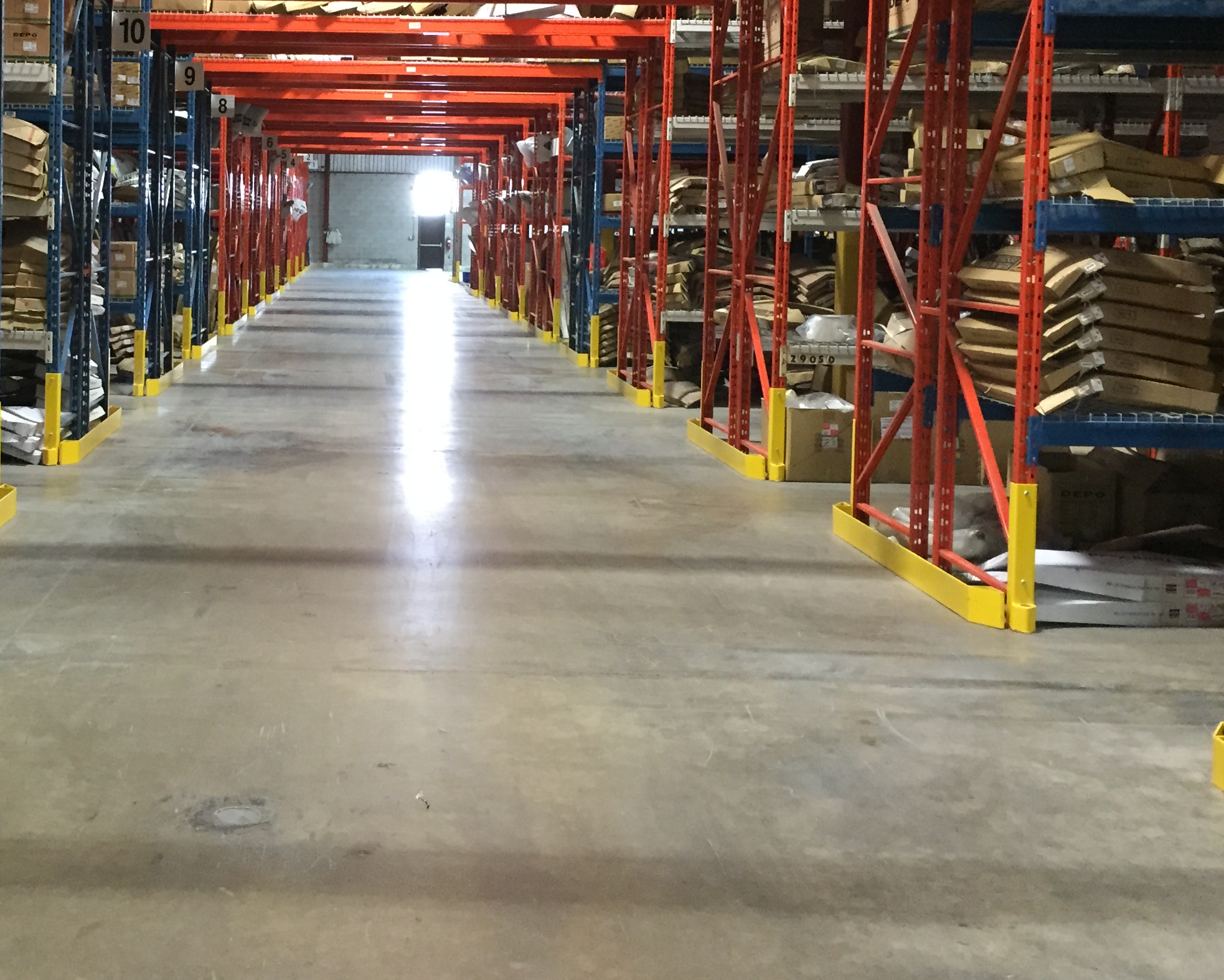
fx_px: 1703
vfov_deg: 31.7
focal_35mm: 47
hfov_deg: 38.6
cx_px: 317
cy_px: 296
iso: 250
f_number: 2.2
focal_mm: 4.15
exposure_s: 1/20
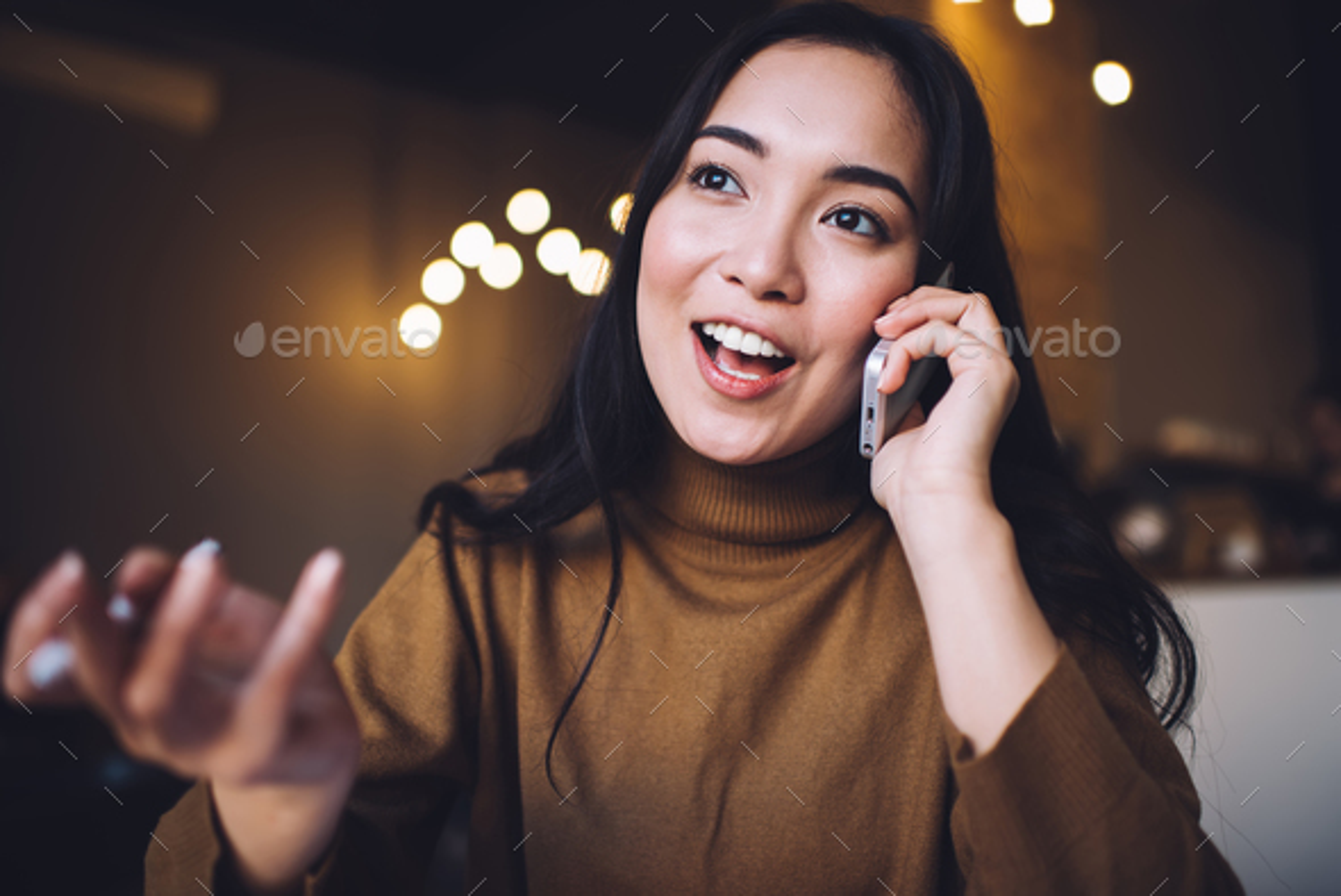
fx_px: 1304
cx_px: 670
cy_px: 448
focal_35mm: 35
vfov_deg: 37.9
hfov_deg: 54.4
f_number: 1.6
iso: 100
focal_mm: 35
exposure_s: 1/160
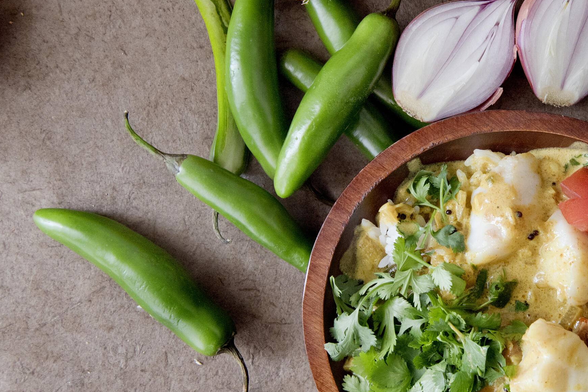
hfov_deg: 25.1
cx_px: 490
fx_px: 1291
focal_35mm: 79
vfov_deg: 17.3
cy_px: 167
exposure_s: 1/40
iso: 1250
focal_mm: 38
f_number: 9
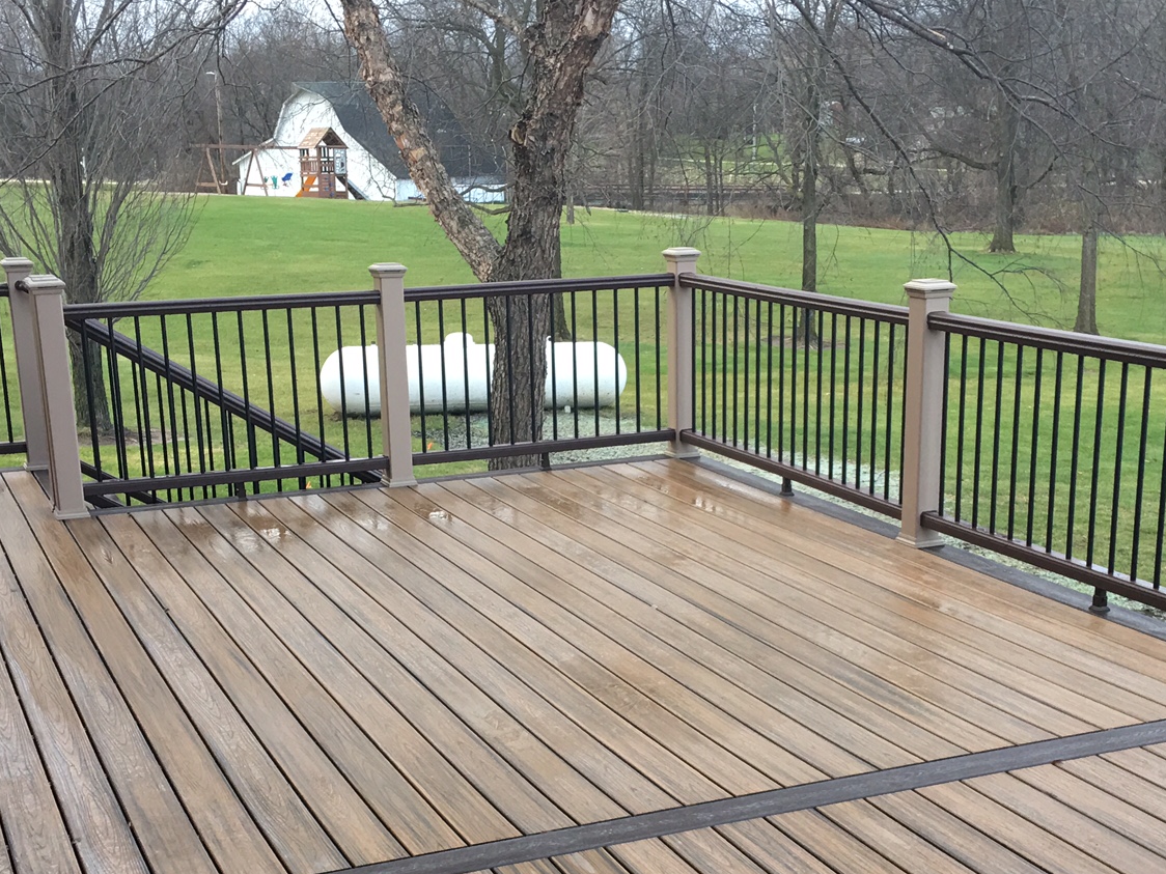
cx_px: 581
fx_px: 1752
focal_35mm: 52
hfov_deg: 36.8
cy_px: 666
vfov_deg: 27.6
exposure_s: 1/40
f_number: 2.2
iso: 25
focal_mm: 4.15
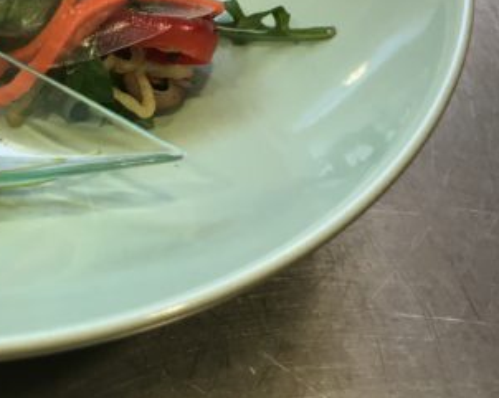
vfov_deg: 21.2
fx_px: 1033
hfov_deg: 24.6
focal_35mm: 70
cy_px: 12
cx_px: -100
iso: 32
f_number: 1.8
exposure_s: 1/50
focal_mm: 3.99
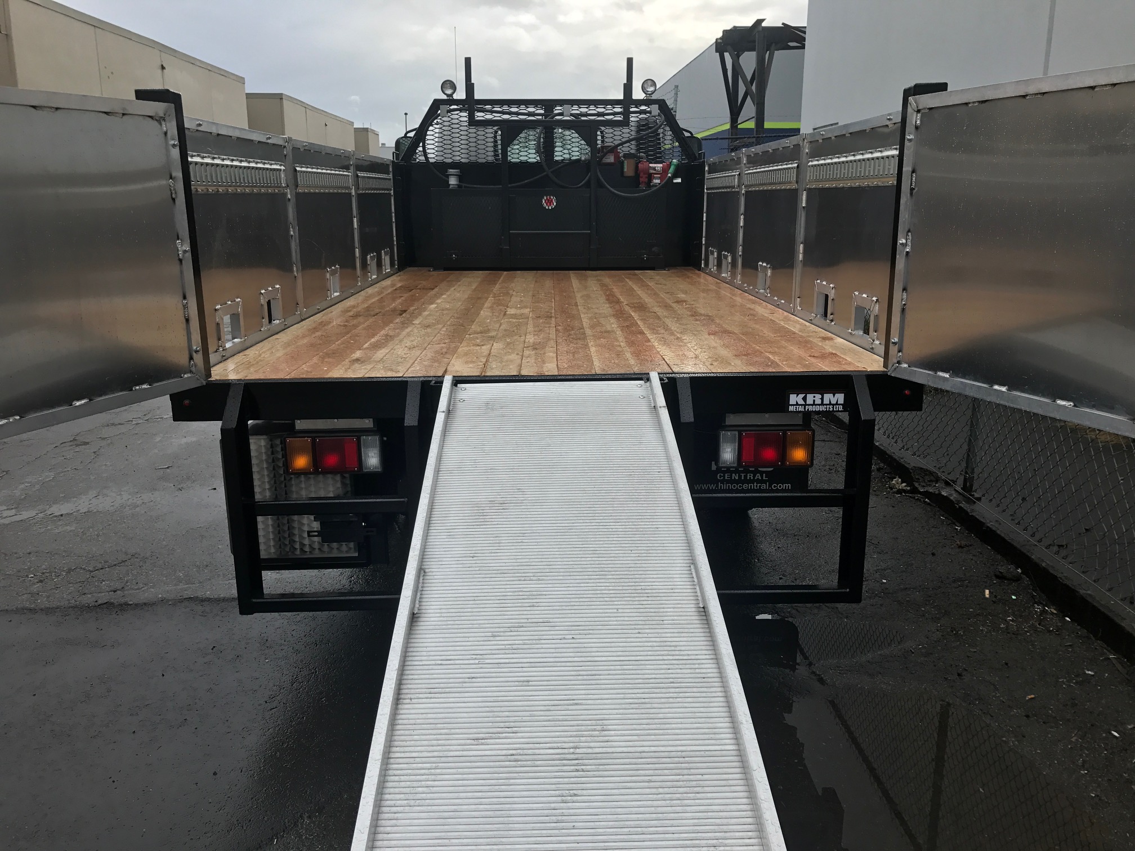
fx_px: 918
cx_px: 568
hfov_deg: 63.4
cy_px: 426
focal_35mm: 28
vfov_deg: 49.7
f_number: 1.8
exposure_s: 1/1088
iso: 20
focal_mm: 3.99
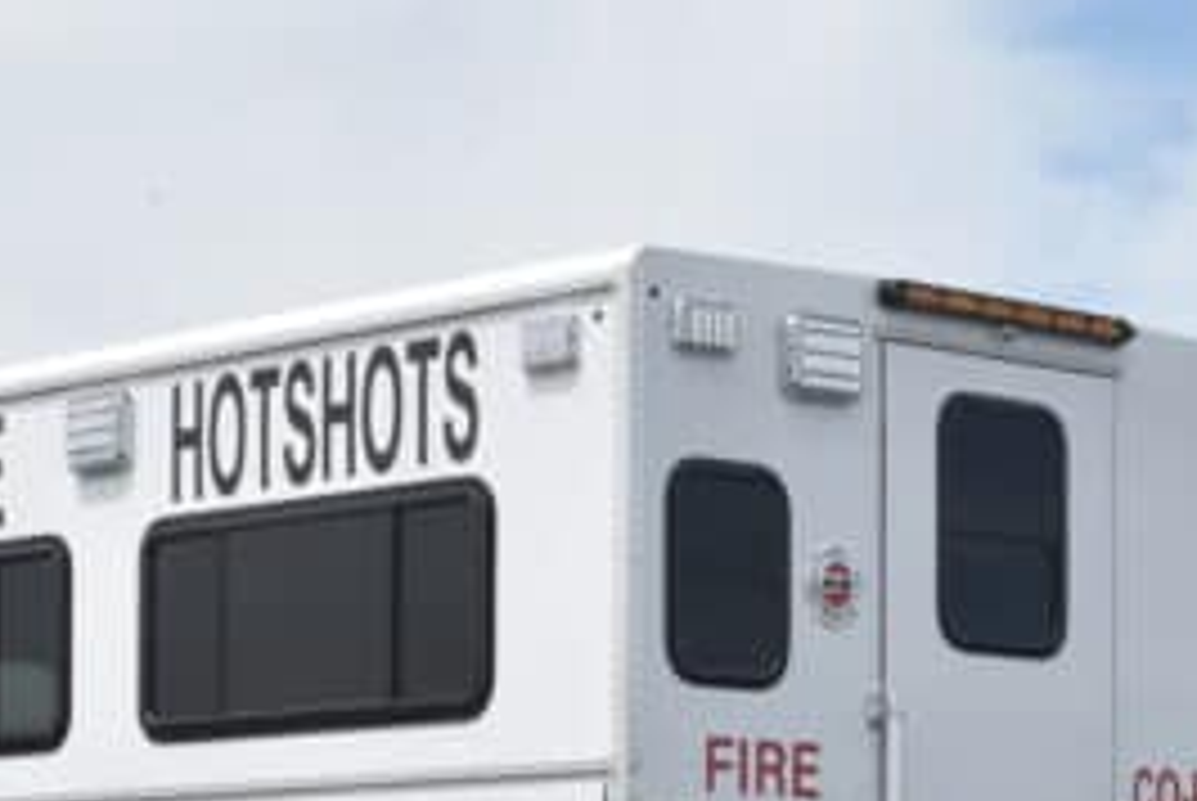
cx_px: 608
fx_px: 4175
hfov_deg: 16.3
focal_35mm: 125
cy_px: 927
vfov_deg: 10.8
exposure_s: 1/400
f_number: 6.3
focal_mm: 29
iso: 100
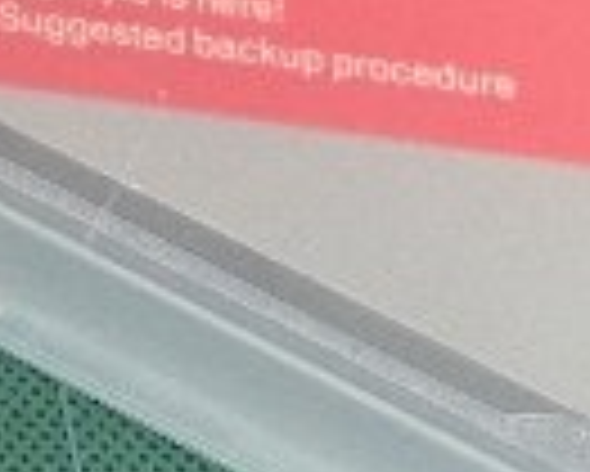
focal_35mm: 198
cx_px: -1121
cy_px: -162
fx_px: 3460
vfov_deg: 7.7
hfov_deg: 8.4
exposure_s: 1/60
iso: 500
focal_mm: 5.1
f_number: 1.6
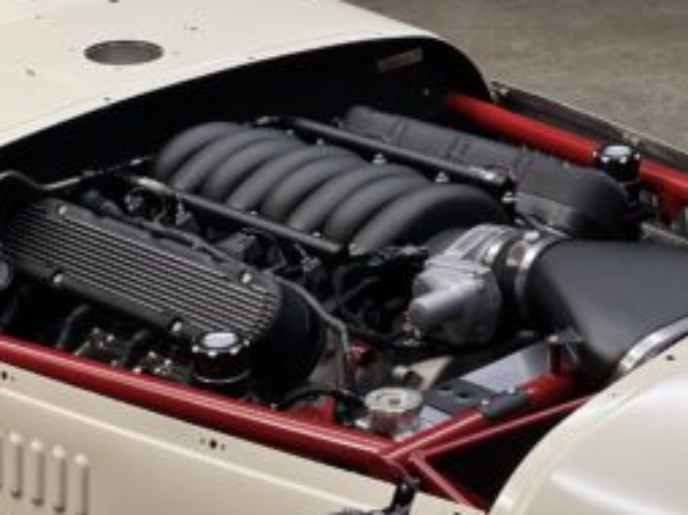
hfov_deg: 18.2
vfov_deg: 13.7
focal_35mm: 108
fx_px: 2144
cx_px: 409
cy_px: 327
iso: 400
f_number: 2.8
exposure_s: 1/30
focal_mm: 9
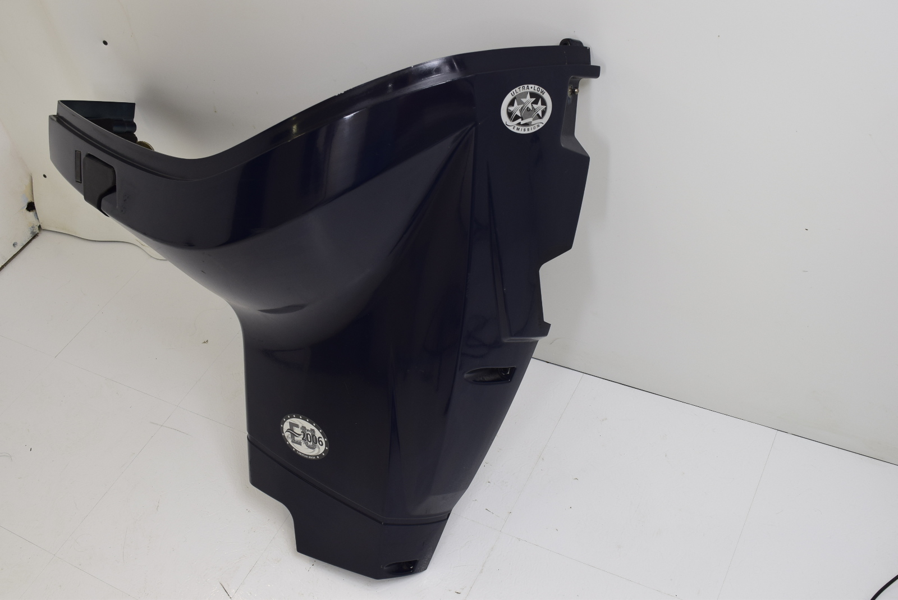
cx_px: 449
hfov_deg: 51.3
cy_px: 300
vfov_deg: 35.5
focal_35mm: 38
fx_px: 936
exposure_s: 1/100
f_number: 9
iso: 400
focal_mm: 25
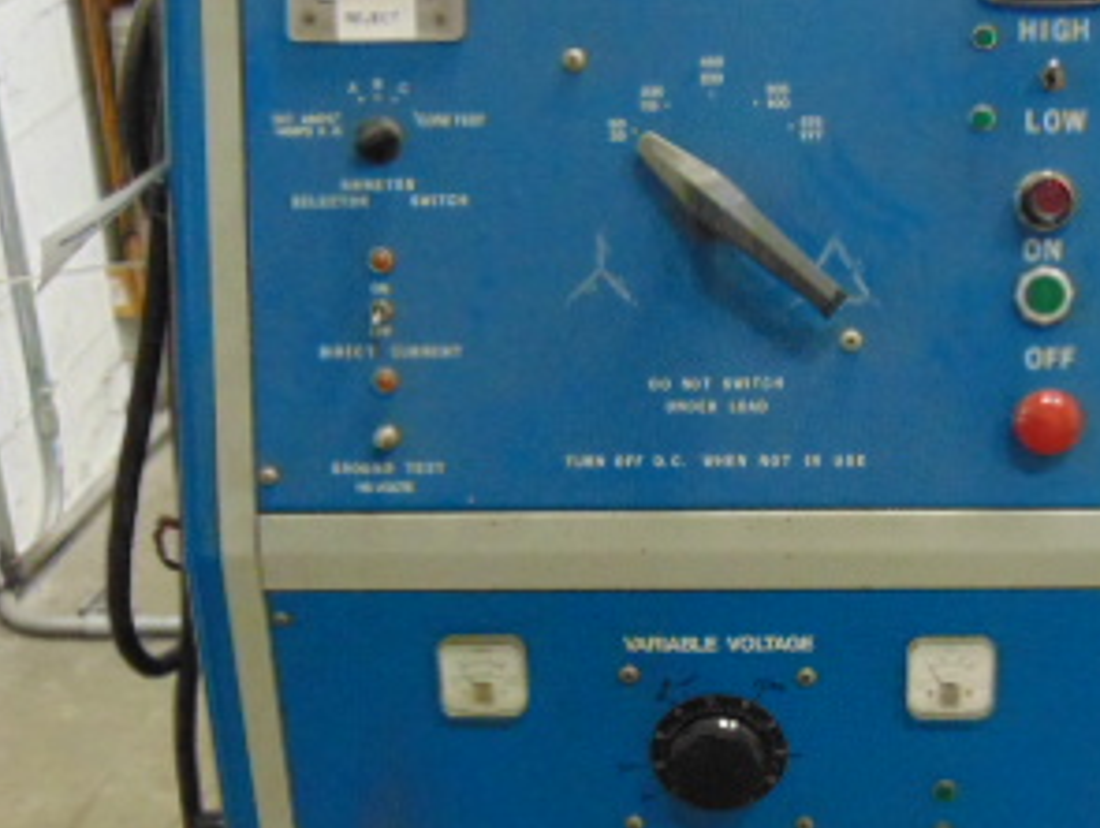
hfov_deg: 29.6
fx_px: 2068
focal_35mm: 65
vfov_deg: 22.6
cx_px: 731
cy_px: 533
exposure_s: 1/25
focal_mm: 5.4
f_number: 3.1
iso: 400
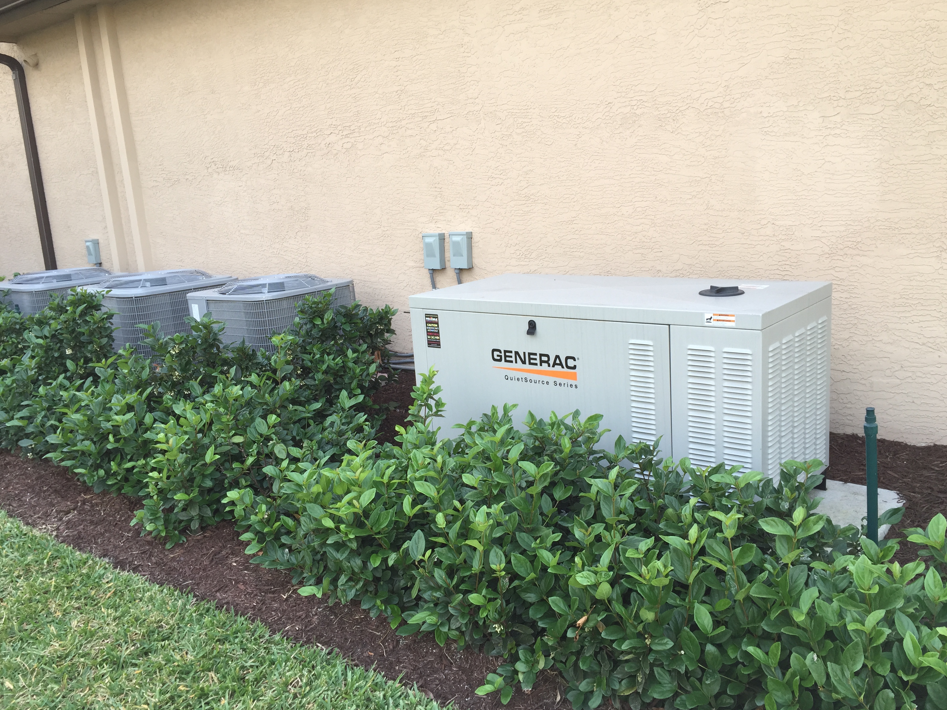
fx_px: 821
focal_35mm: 30
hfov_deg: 60.0
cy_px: 362
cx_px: 480
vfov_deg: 46.8
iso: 32
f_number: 2.2
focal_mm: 4.15
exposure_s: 1/123
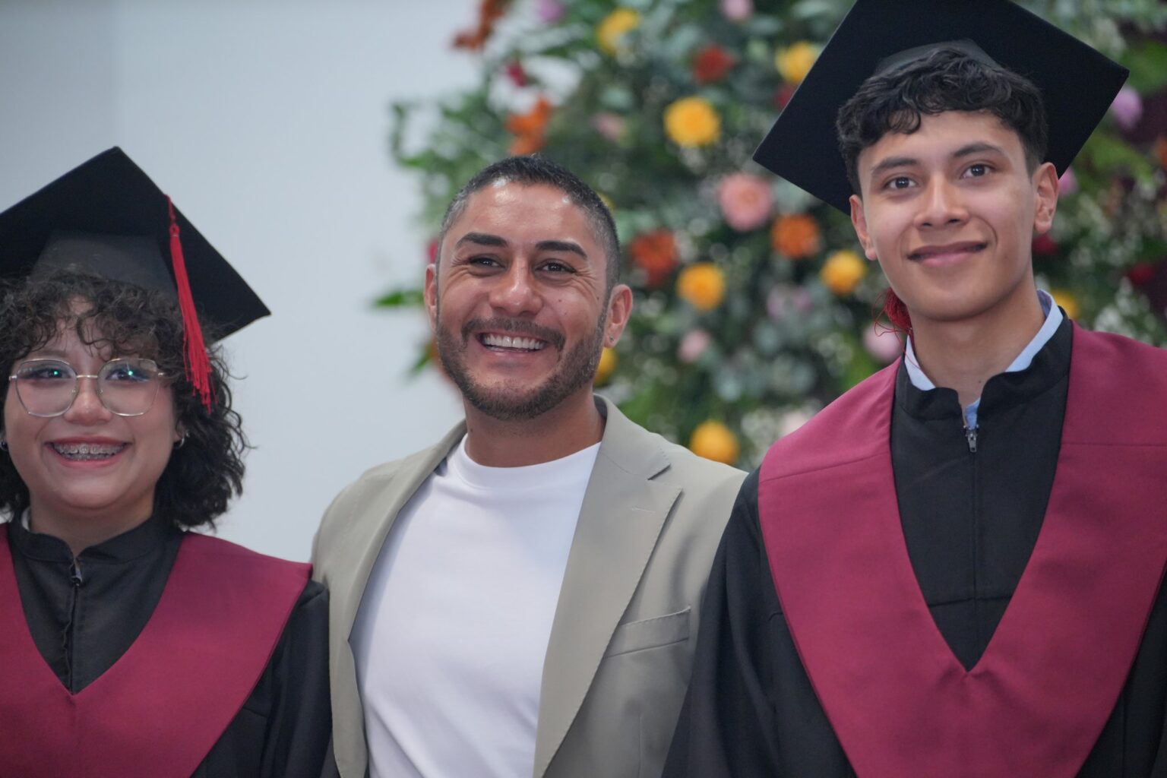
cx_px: 584
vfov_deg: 9.4
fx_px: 4732
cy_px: 389
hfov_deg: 14.1
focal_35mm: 146
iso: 3200
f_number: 2.8
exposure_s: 1/200
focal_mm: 146
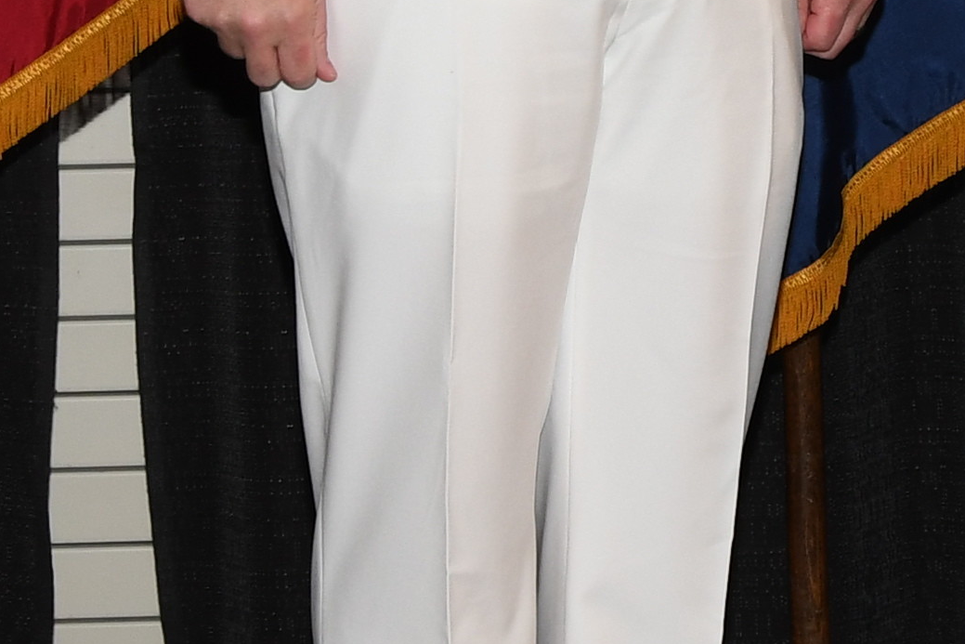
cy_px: -155
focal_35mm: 209
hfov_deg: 9.8
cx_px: 918
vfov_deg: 6.5
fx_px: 5603
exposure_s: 1/60
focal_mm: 26
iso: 400
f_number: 5.6
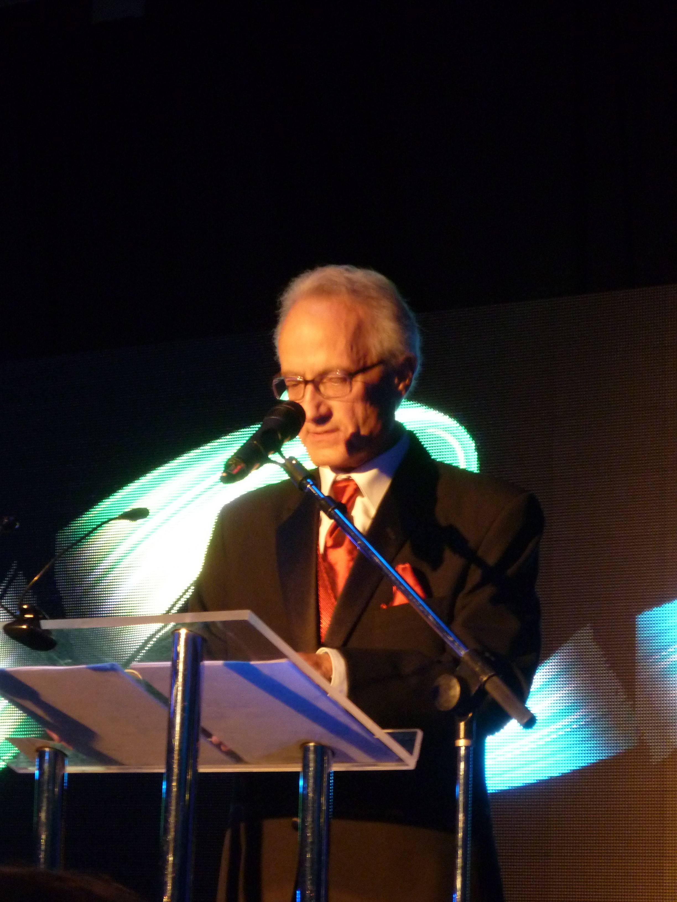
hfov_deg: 14.1
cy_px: 451
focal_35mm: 105
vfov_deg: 18.7
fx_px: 2738
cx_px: 338
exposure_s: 1/4
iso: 400
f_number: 5.7
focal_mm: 15.3
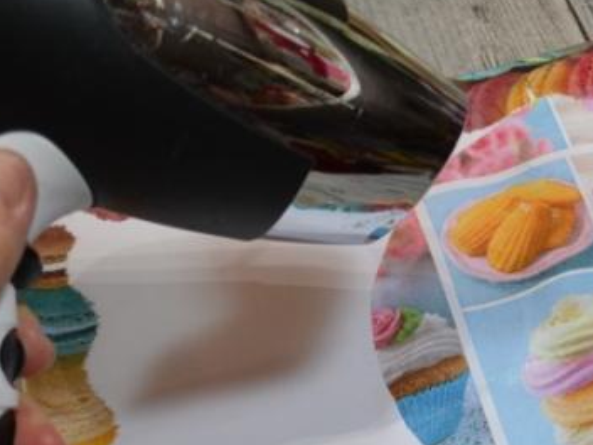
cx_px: 539
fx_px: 1439
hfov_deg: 22.7
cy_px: 390
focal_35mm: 84
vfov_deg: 17.3
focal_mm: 20
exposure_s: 1/80
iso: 400
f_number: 4.5
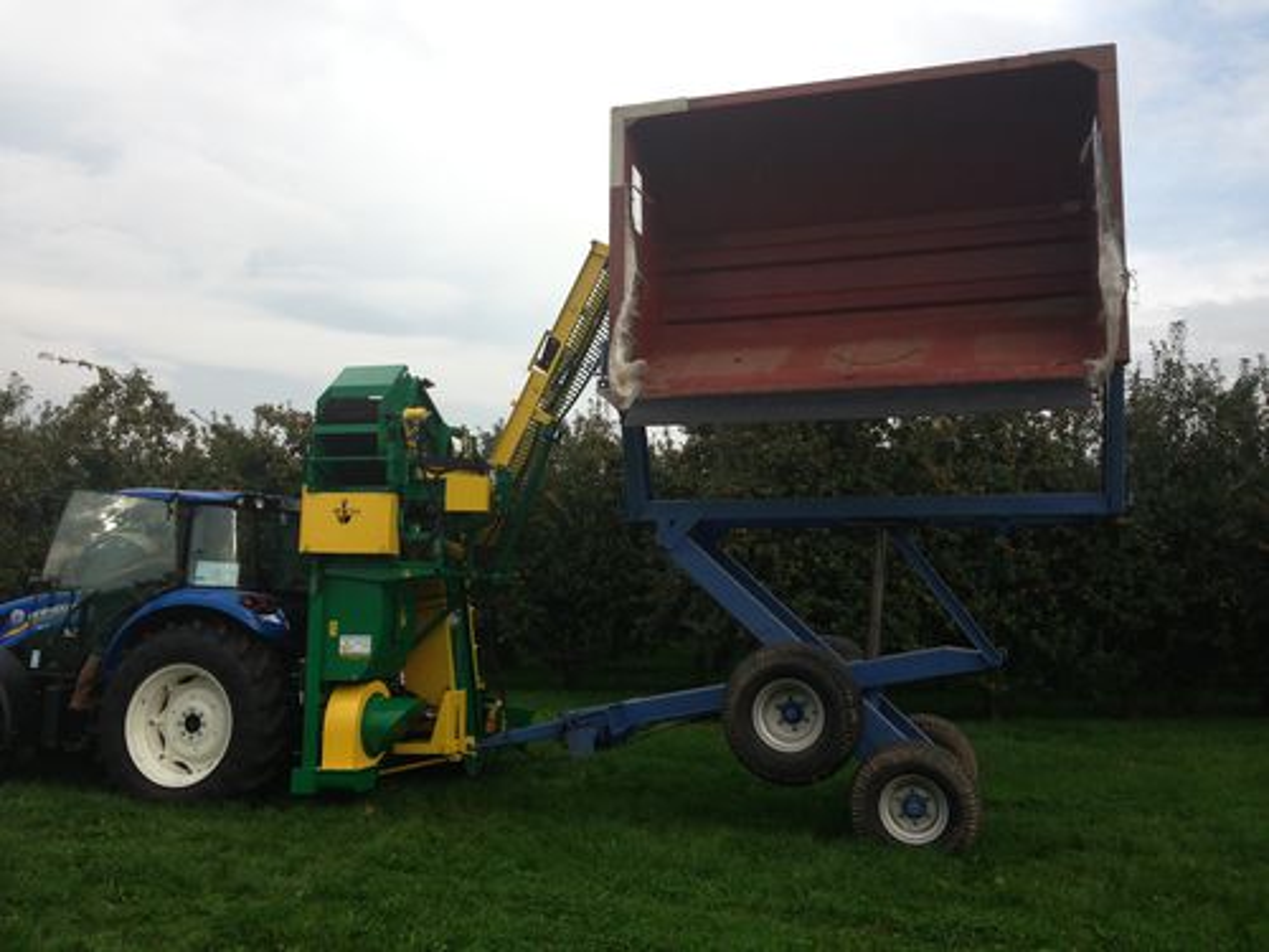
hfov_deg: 55.4
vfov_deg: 42.9
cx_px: 634
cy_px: 476
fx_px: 1210
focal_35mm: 33
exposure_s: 1/889
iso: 64
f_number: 2.4
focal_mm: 4.13
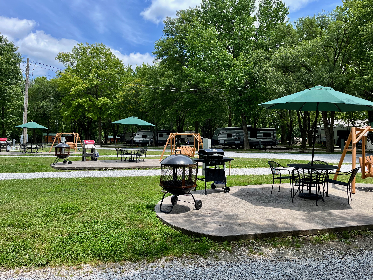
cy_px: 140
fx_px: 280
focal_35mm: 26
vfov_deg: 53.1
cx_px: 186
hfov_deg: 67.3
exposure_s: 1/1802
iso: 50
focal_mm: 5.1
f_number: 1.6
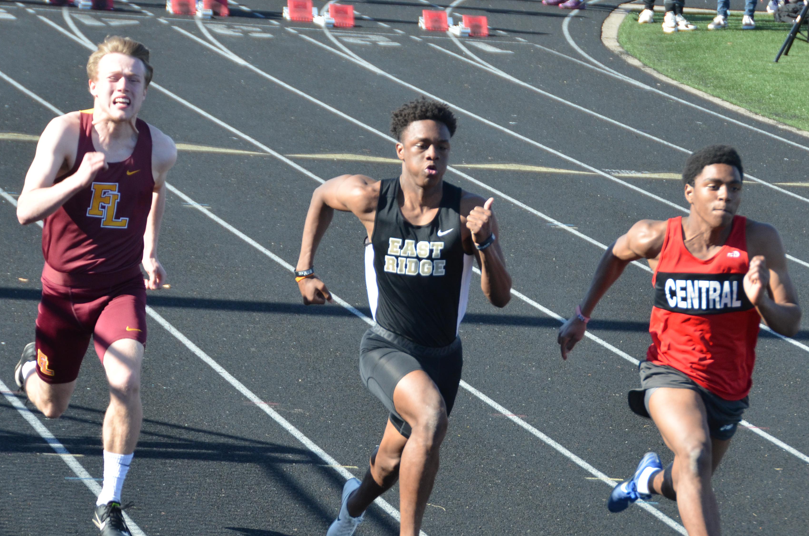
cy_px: 282
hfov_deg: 9.1
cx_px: 479
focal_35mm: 228
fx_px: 5107
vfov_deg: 6.0
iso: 640
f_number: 5.3
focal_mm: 105
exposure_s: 1/1000
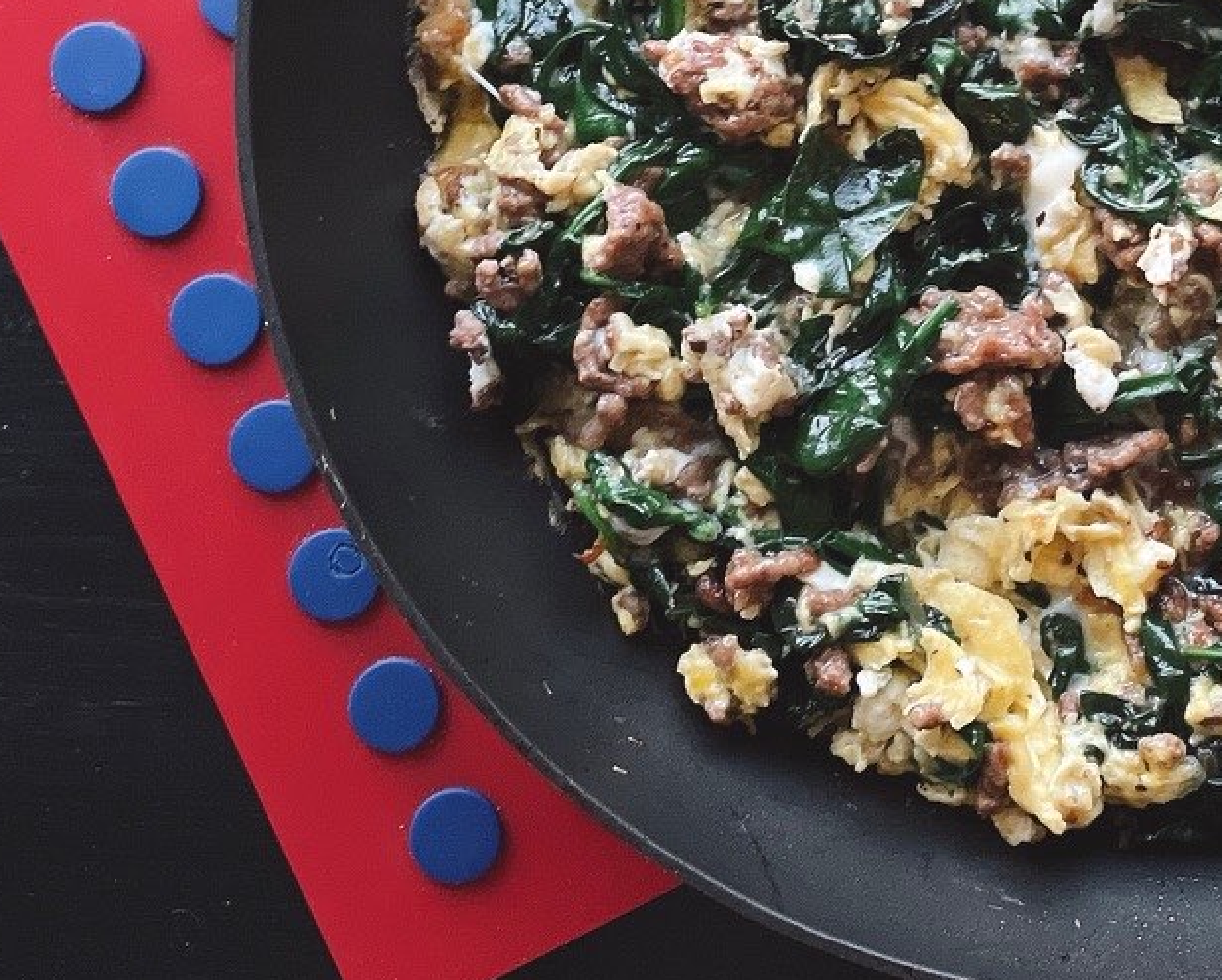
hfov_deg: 30.8
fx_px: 2135
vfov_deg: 25.0
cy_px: 97
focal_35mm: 59
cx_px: 1044
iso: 1000
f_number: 1.6
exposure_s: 1/30
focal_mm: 4.2
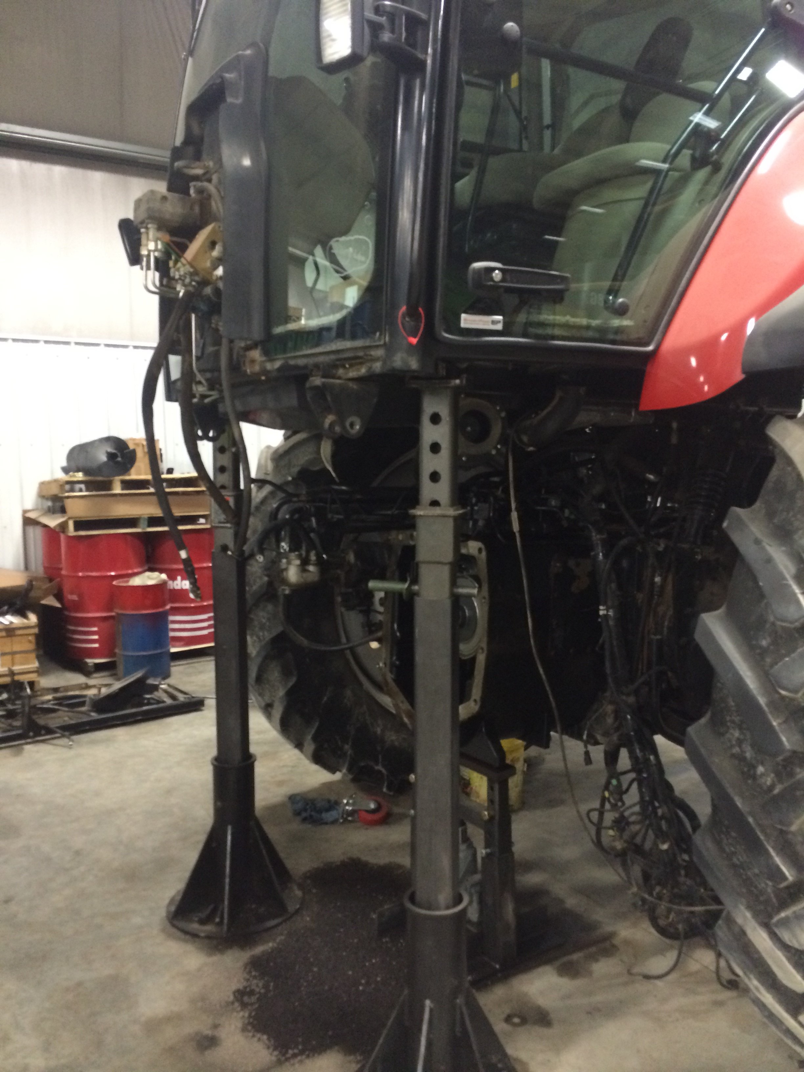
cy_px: 536
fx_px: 898
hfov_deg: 48.2
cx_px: 402
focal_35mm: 29
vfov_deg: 61.7
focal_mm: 4.15
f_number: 2.2
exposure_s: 1/17
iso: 320
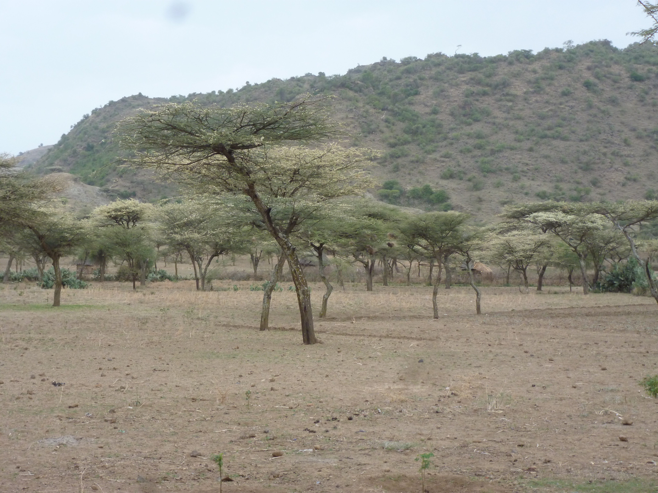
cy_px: 246
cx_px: 329
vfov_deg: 24.0
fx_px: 1160
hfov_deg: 31.7
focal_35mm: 61
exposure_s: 1/60
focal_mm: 10.9
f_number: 4.5
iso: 200
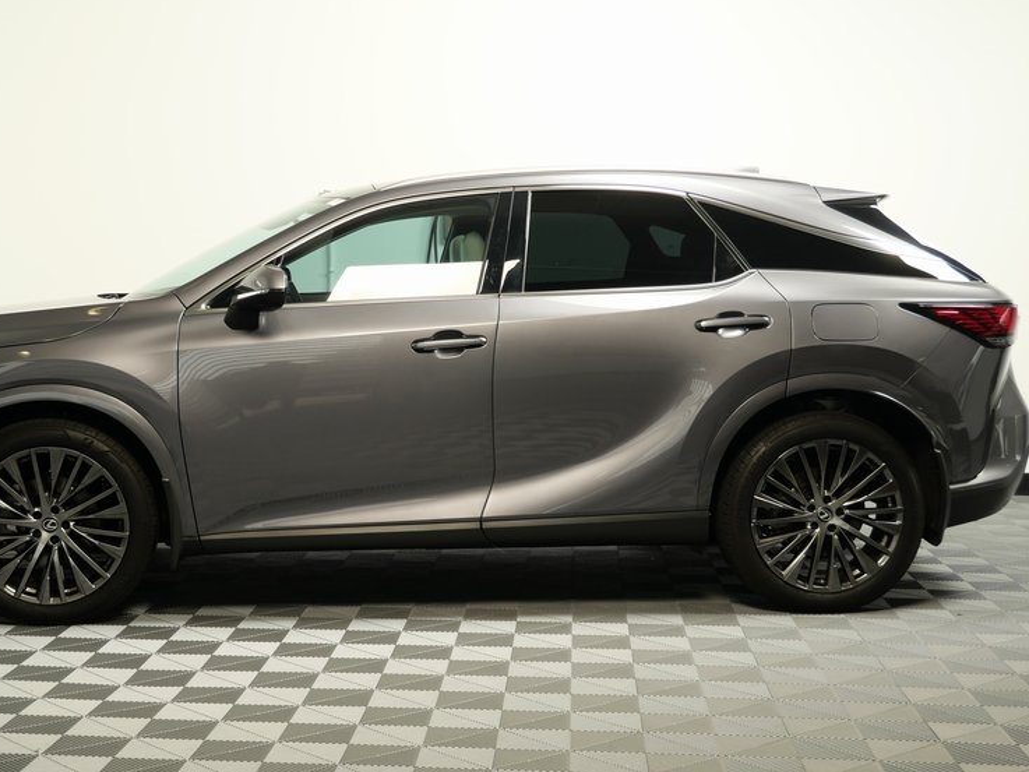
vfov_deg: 29.1
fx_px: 1487
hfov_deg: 37.9
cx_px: 381
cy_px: 415
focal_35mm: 50
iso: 200
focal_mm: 18
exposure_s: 1/200
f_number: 4.5
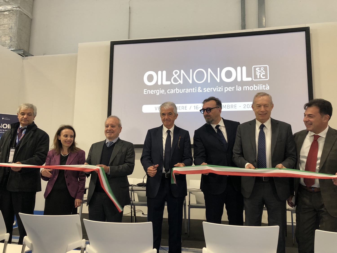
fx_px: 273
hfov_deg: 63.4
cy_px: 126
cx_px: 168
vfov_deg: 49.7
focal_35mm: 28
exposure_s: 1/50
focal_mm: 4
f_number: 1.8
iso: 100
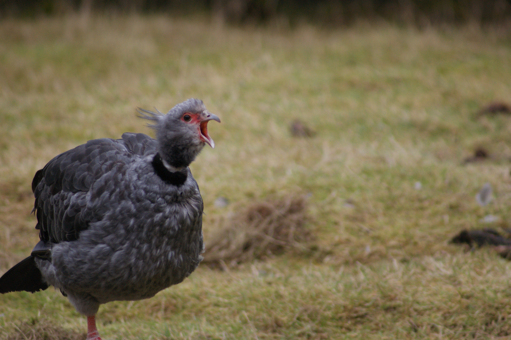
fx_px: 6384
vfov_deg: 3.1
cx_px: 256
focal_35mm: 450
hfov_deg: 4.6
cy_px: 170
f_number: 5.6
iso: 400
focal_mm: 300
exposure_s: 1/200
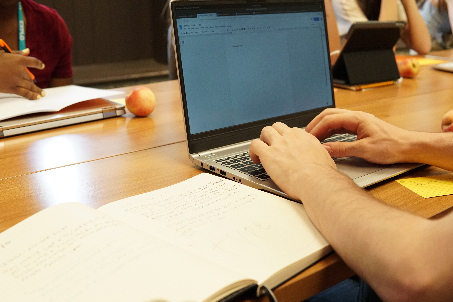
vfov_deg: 29.9
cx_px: 226
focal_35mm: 45
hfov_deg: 43.6
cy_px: 151
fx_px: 566
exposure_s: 1/200
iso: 2500
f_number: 4
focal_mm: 30
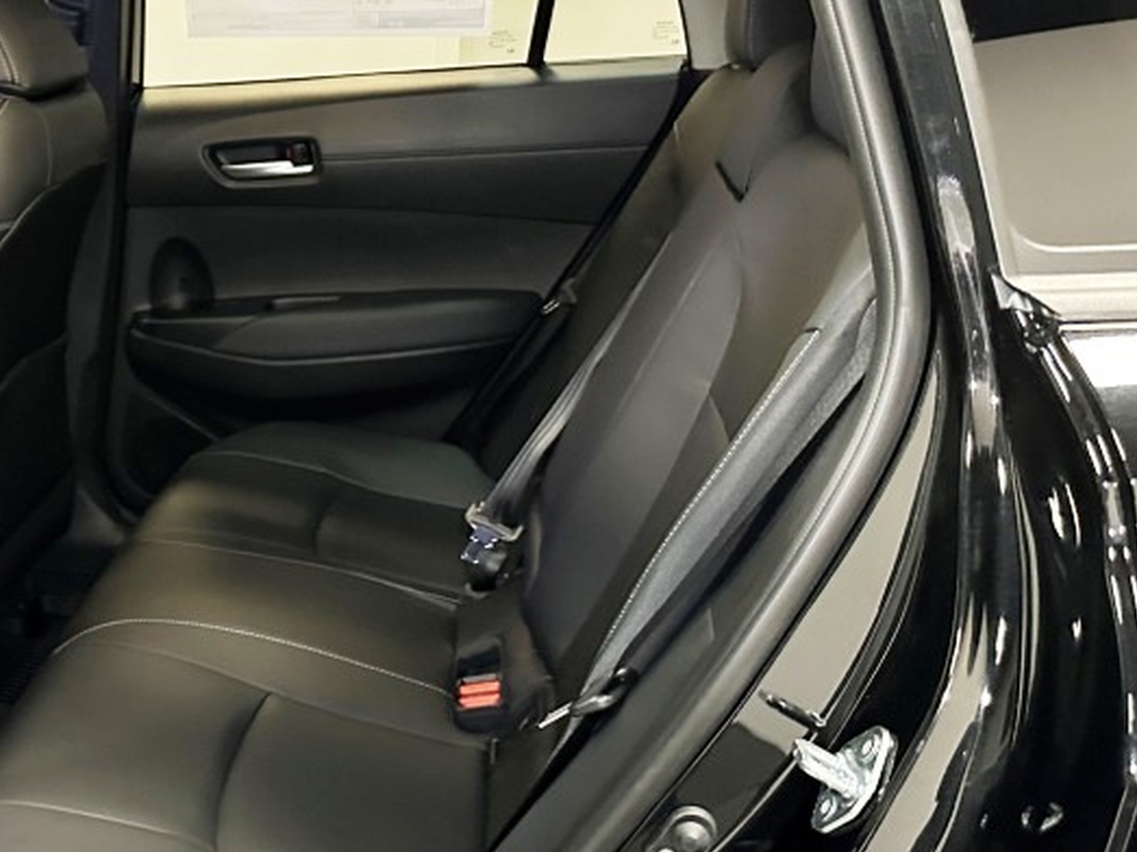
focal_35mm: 47
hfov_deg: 37.8
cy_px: 469
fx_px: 1543
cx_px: 113
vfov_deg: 30.8
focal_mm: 6.86
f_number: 1.78
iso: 1000
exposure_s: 1/30
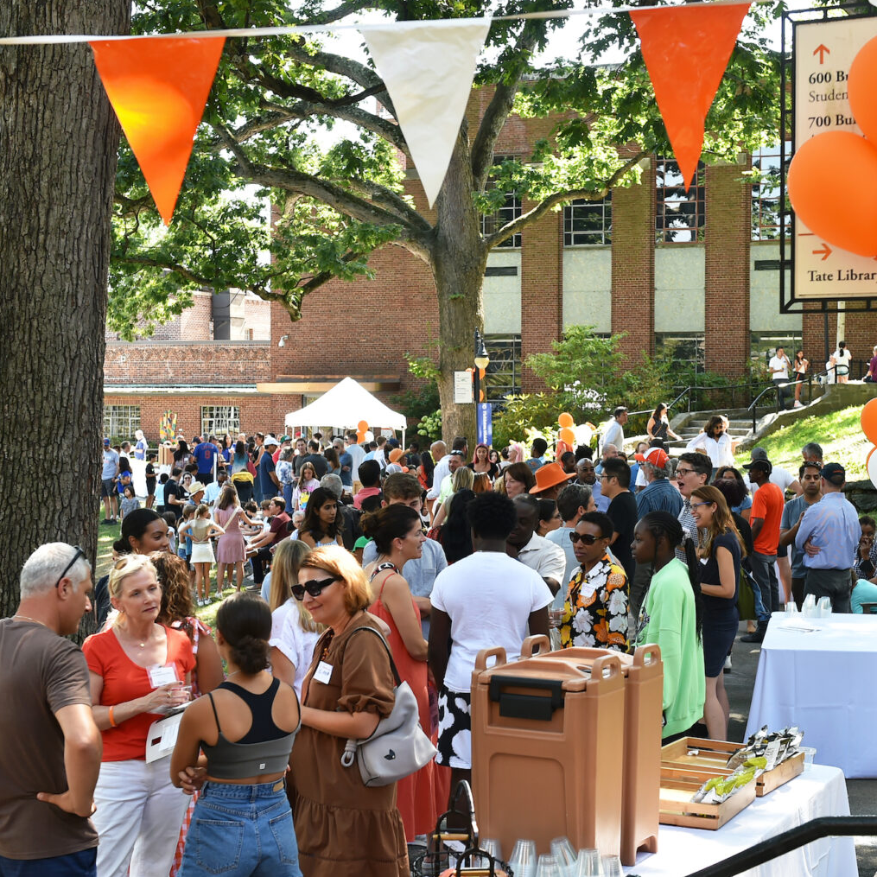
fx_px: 1548
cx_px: 455
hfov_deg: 31.6
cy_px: 436
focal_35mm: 54
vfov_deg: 31.6
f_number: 5
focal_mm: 42
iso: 640
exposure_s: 1/320
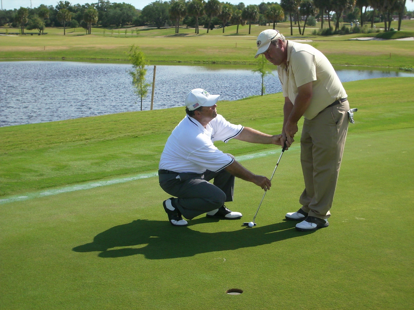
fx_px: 658
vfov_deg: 26.6
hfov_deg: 34.9
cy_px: 155
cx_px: 207
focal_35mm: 55
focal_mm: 10.36
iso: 50
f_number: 9.3
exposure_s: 1/148
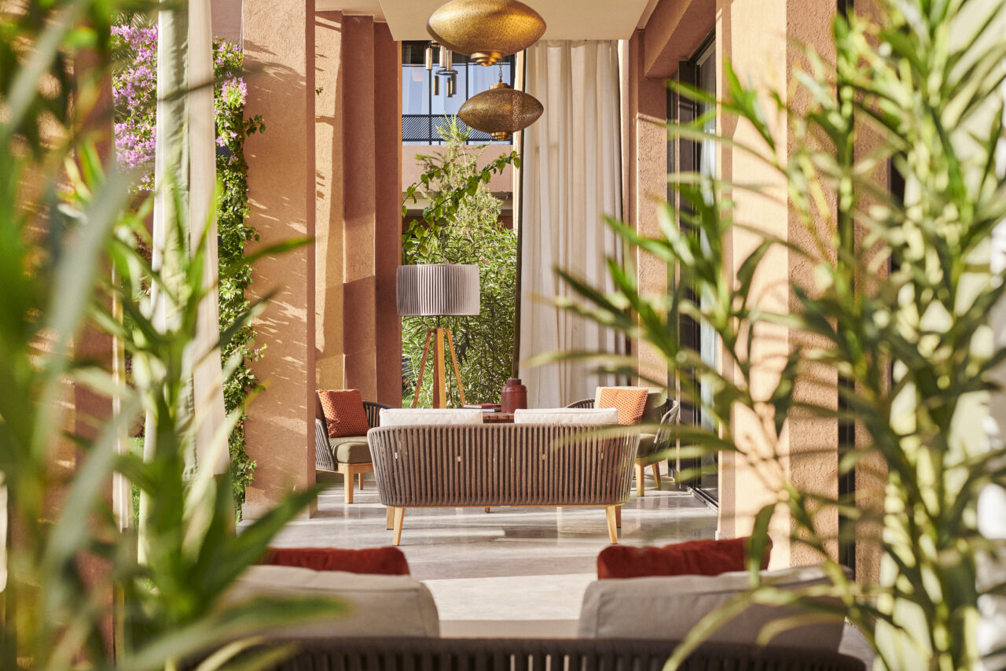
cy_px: 336
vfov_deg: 27.0
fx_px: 1397
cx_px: 503
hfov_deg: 39.6
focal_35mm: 50
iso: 100
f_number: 5.6
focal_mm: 50
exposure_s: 1/125
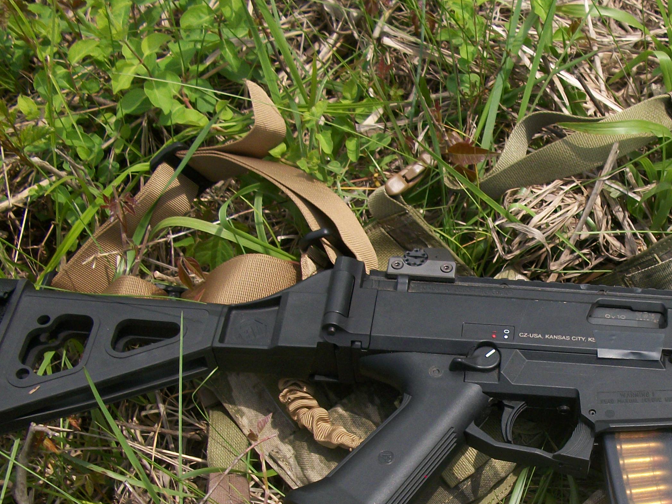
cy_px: 428
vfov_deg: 23.5
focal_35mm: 61
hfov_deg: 30.7
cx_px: 564
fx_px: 1184
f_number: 8.8
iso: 80
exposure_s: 1/160
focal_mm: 5.7
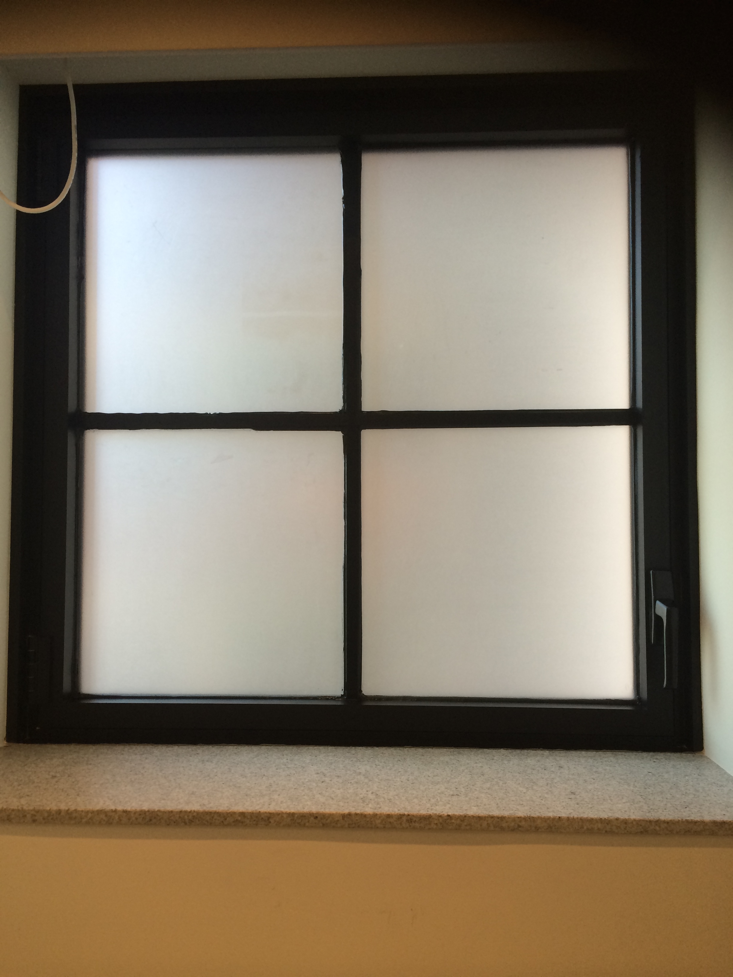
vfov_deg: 60.0
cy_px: 488
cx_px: 366
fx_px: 847
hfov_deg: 46.8
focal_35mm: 30
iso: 40
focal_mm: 4.12
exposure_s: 1/33
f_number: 2.2
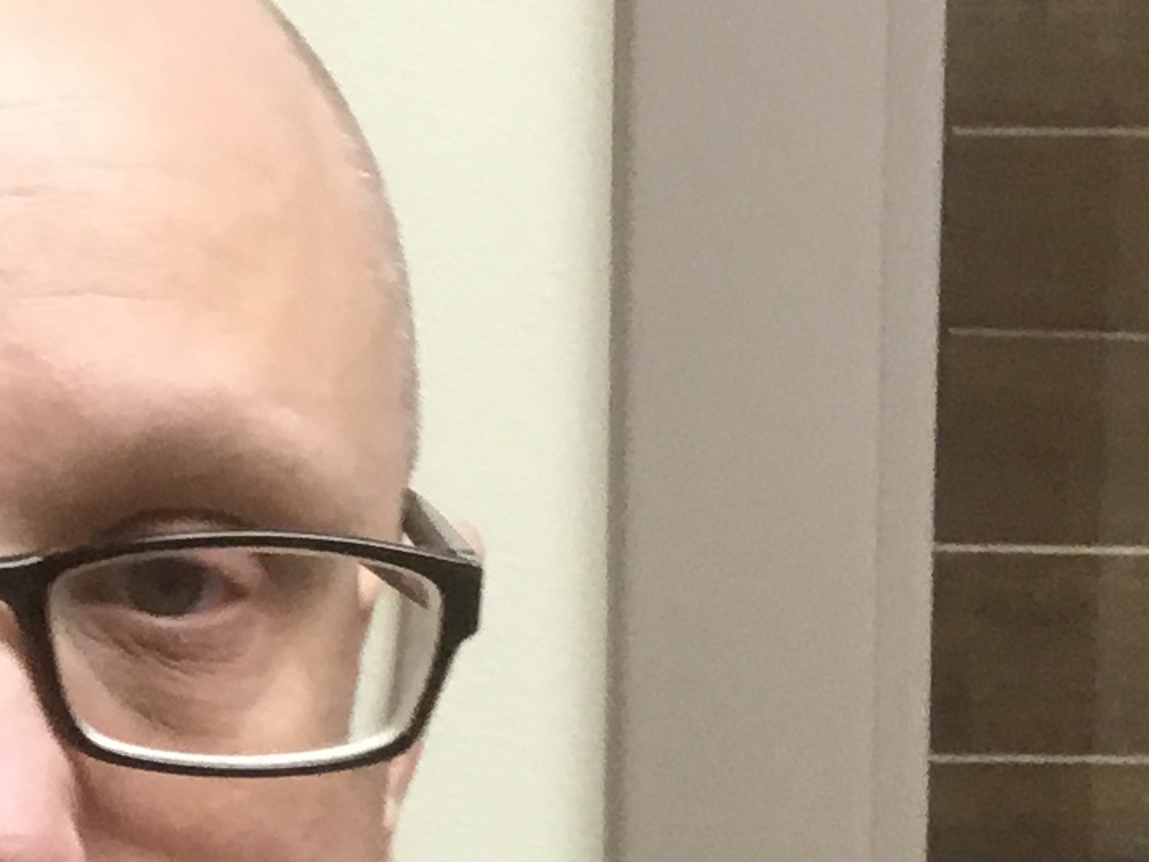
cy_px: 703
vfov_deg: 10.6
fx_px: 4646
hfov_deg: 13.9
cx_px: 78
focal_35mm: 140
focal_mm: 3.3
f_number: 2.4
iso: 80
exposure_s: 1/30
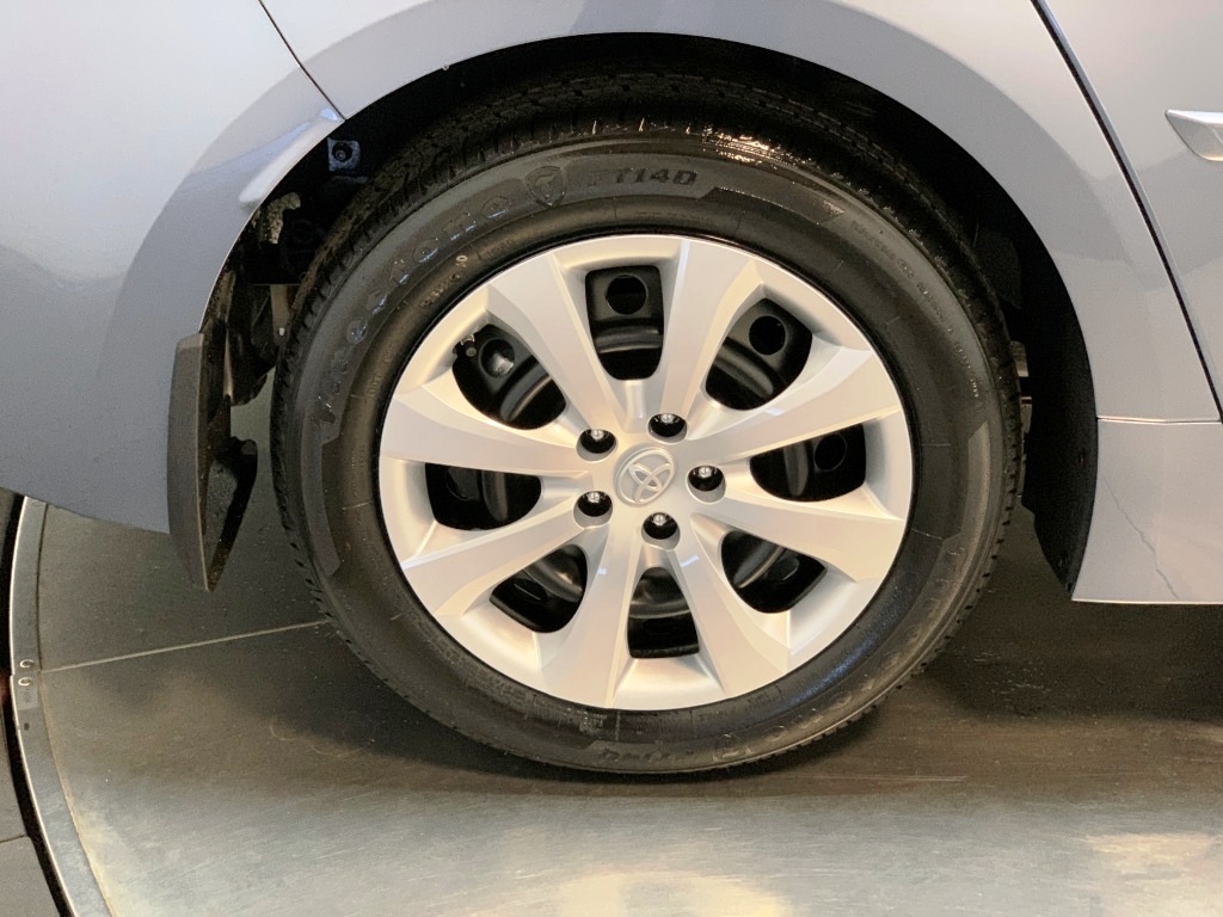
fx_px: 1837
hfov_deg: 36.8
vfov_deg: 28.0
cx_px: 612
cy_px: 458
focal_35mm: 52
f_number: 2.4
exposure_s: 1/30
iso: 500
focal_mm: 6
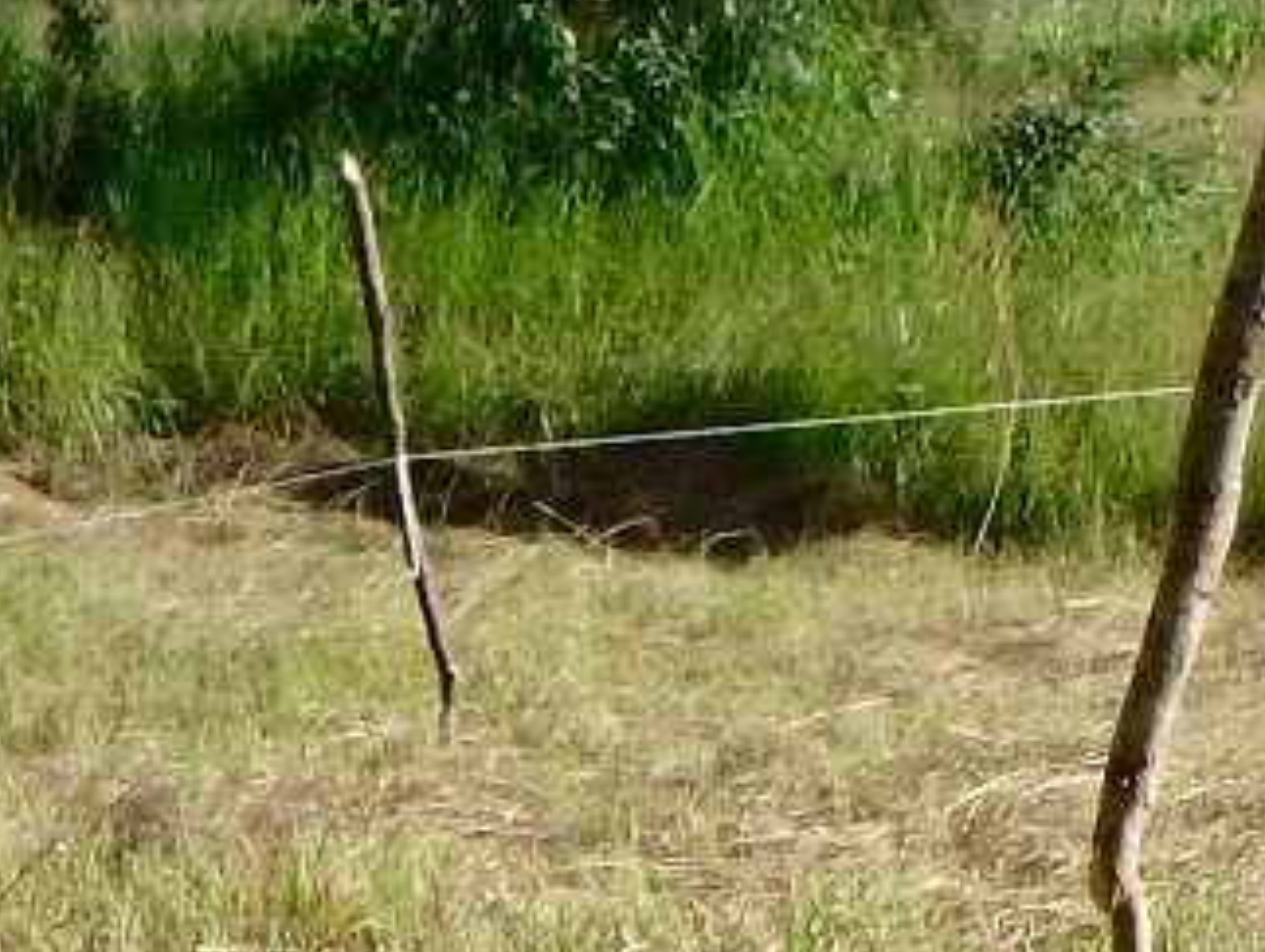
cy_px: 1246
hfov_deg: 12.9
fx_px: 5561
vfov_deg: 9.6
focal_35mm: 152
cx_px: 1018
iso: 125
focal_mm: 4.2
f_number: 3.9
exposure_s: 1/1000
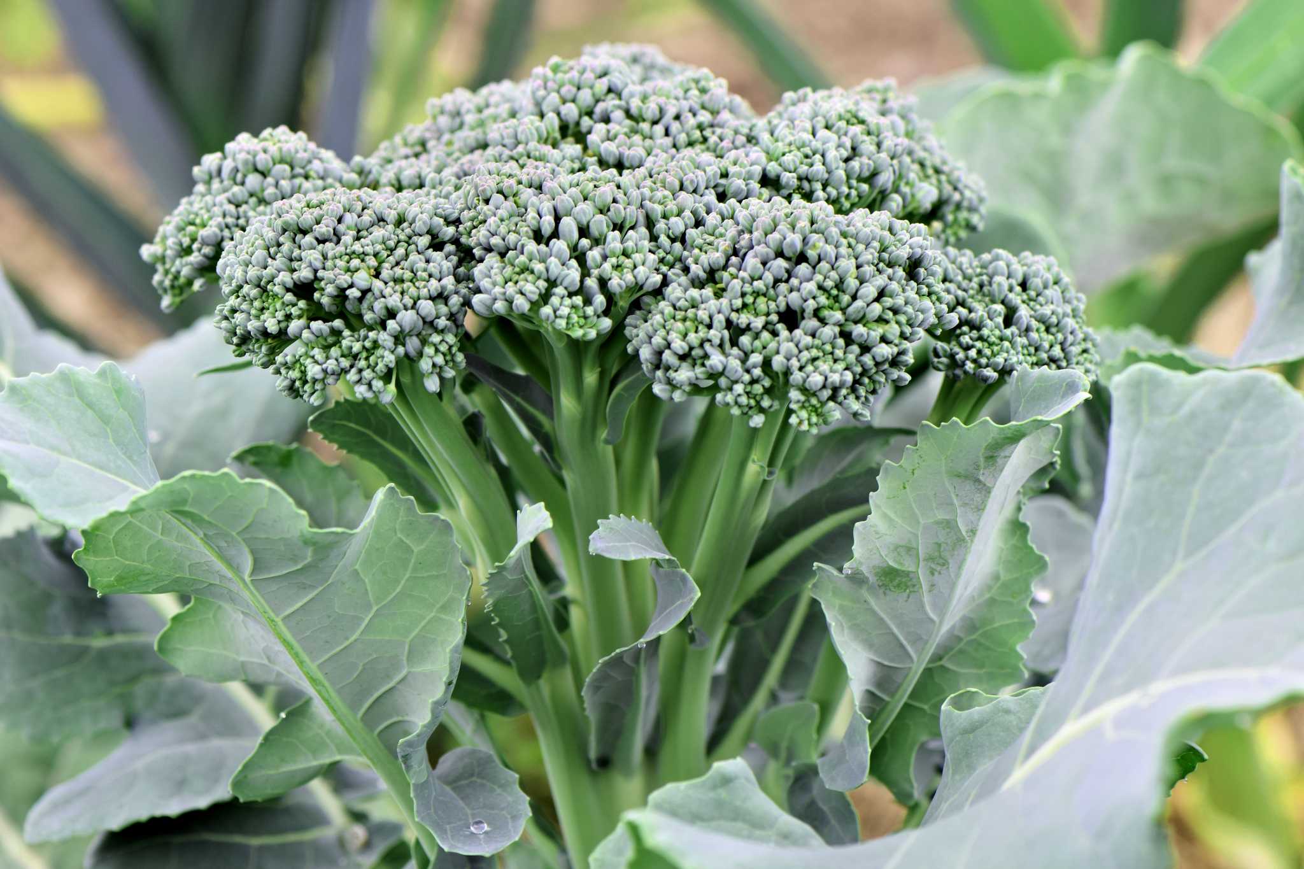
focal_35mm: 158
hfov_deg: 13.0
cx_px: 652
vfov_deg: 8.7
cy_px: 434
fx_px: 5704
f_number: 7.1
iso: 200
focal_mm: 105
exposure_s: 1/60
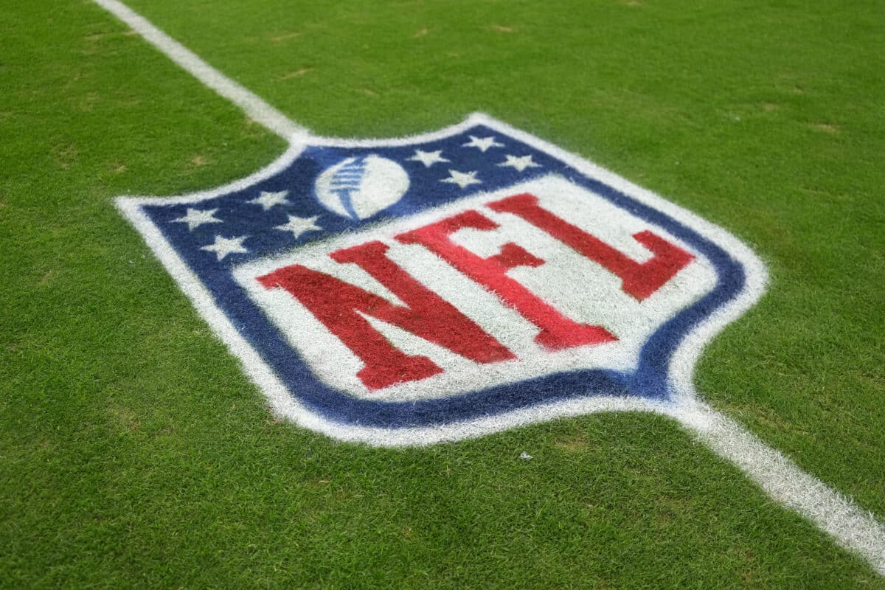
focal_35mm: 37
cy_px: 295
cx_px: 442
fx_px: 910
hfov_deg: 51.9
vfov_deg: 35.9
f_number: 2.8
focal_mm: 37
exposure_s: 1/3200
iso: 2500
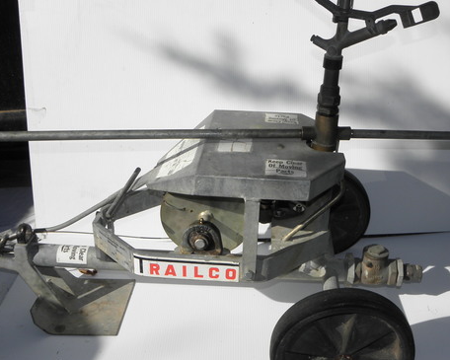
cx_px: 287
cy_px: 213
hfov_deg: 44.3
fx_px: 546
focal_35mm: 41
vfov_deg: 36.4
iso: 64
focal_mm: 5.16
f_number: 5.6
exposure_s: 1/640
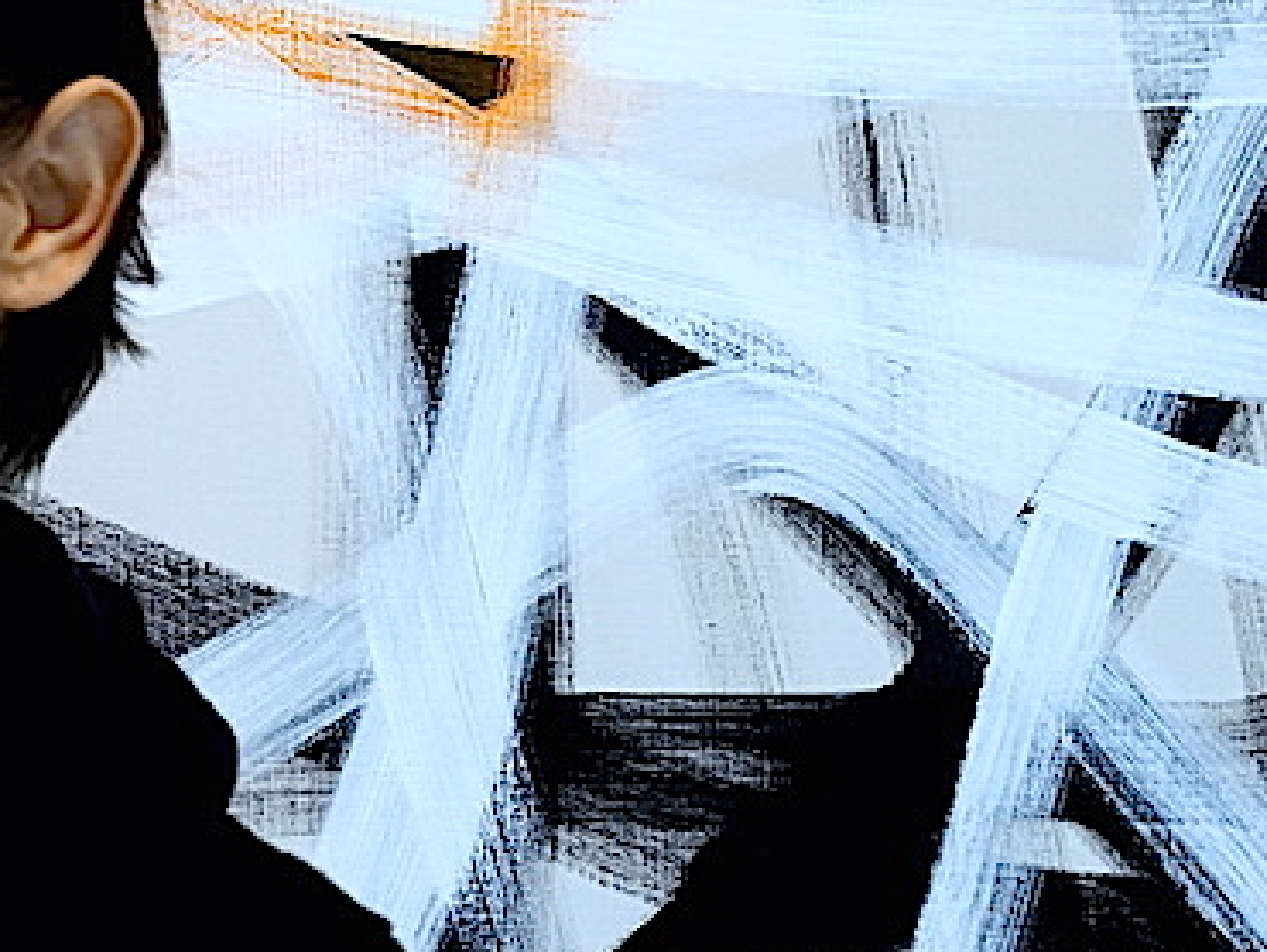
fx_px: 3992
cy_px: 534
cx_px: -510
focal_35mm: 109
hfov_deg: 16.7
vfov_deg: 13.6
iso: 1000
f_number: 5.6
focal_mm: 35
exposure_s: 1/160
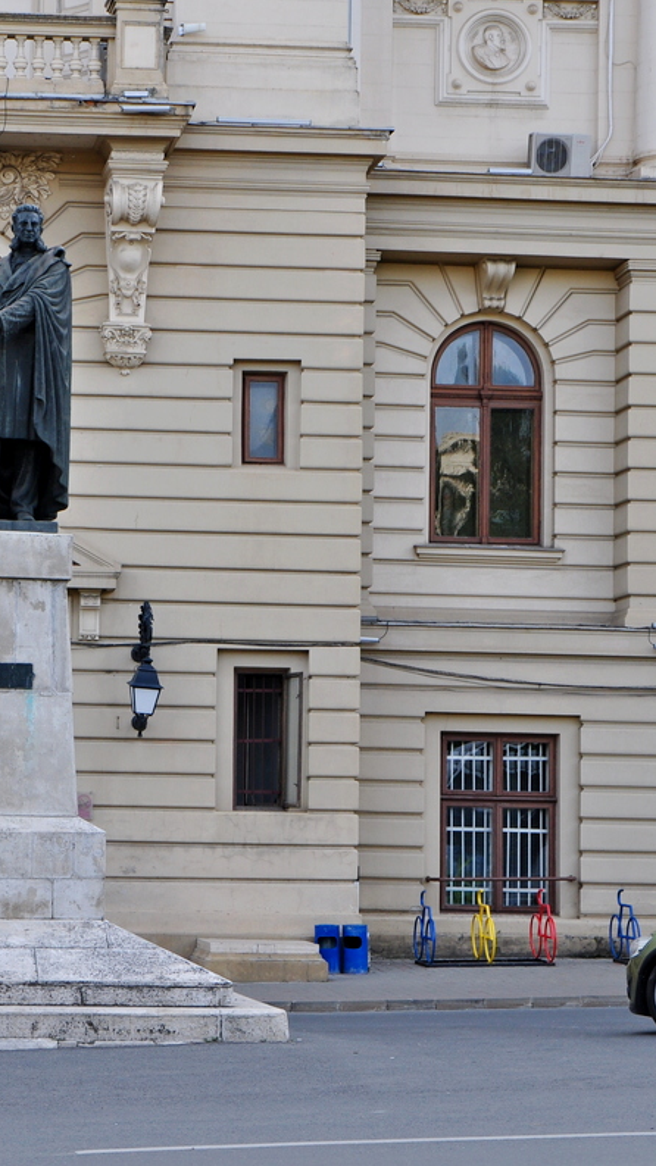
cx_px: 100
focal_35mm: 95
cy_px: 582
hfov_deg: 12.7
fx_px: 2938
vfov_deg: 22.5
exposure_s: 1/100
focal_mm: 40
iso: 200
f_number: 9
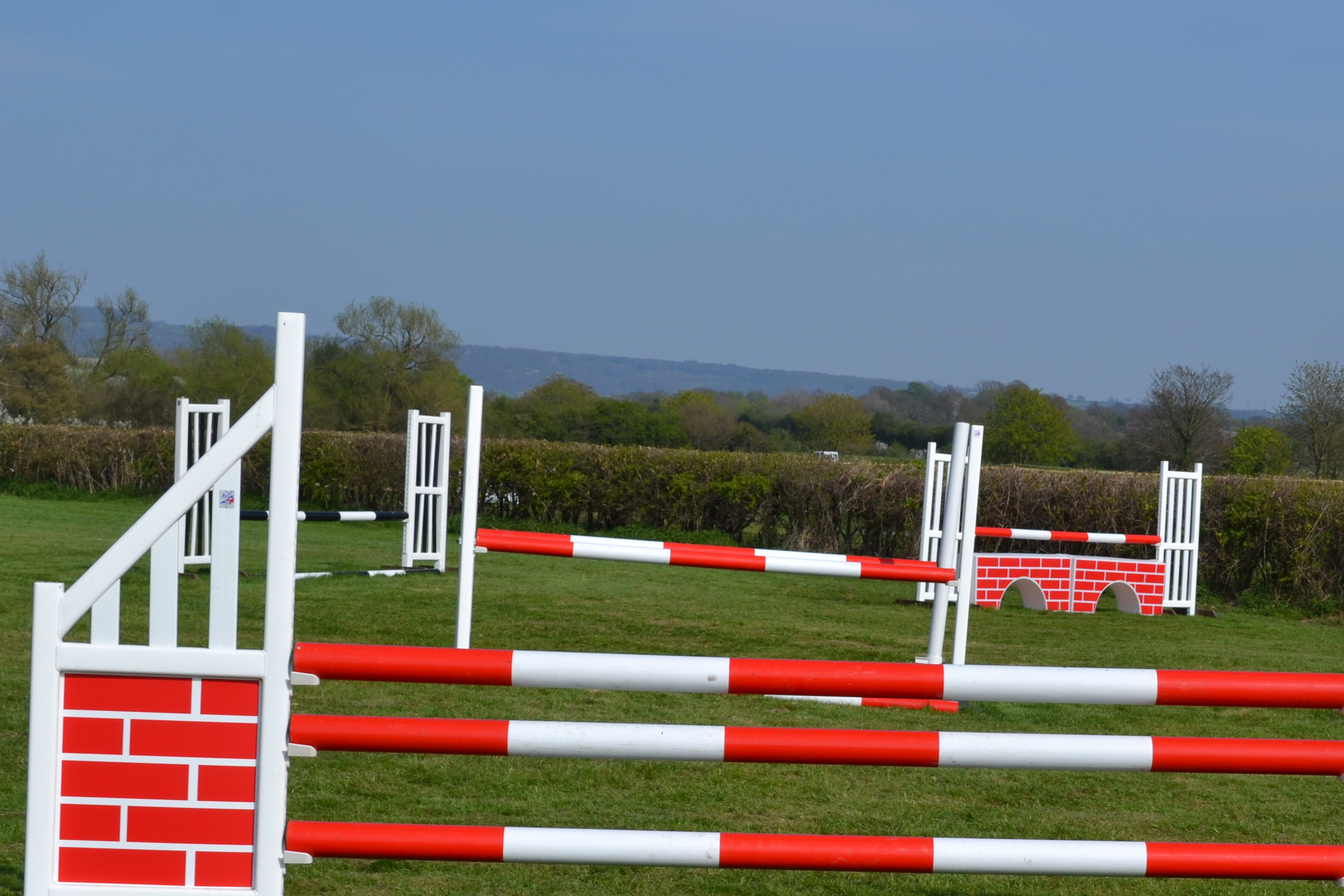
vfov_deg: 17.4
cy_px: 644
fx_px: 2911
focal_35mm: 78
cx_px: 925
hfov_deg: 25.8
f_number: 9
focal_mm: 32
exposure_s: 1/320
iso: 100
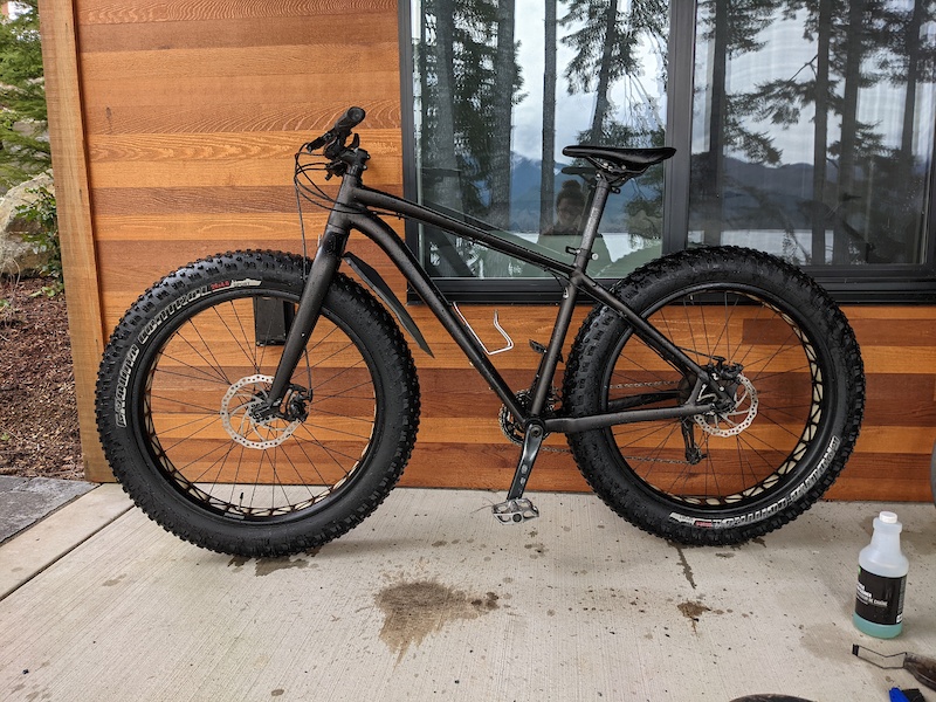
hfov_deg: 65.3
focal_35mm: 27
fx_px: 730
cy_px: 351
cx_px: 468
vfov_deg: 51.4
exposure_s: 1/279
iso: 49
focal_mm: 4.38
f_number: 1.73
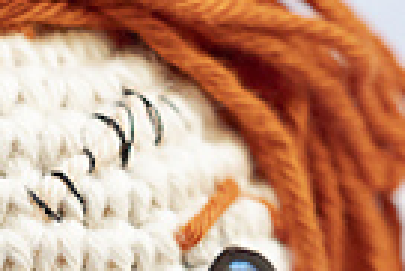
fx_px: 3964
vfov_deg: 3.9
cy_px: 386
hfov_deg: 5.8
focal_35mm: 352
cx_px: 262
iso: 400
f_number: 4
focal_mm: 50
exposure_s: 1/160
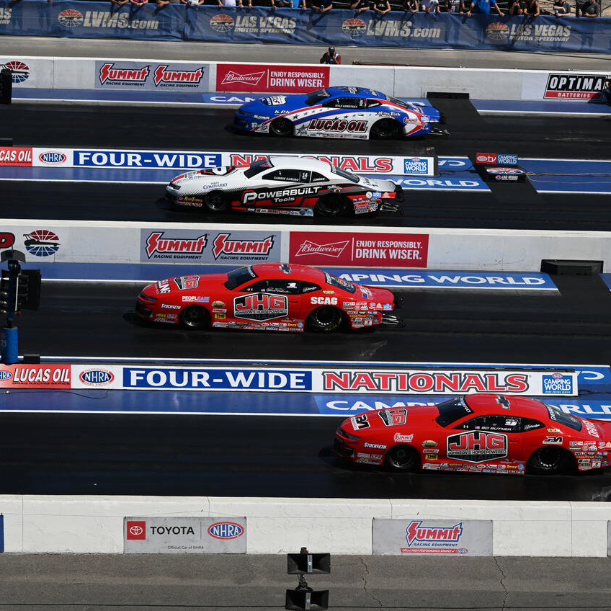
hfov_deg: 10.1
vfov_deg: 10.1
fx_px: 3455
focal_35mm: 173
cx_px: 370
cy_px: 306
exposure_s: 1/2500
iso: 400
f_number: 8
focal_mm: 135
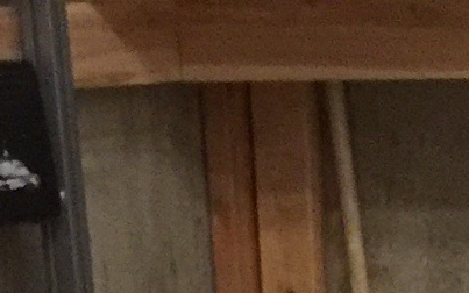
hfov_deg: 8.4
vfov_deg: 4.1
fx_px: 3183
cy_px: 1887
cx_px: 510
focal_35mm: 249
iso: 125
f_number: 2.2
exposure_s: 1/15
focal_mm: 4.15
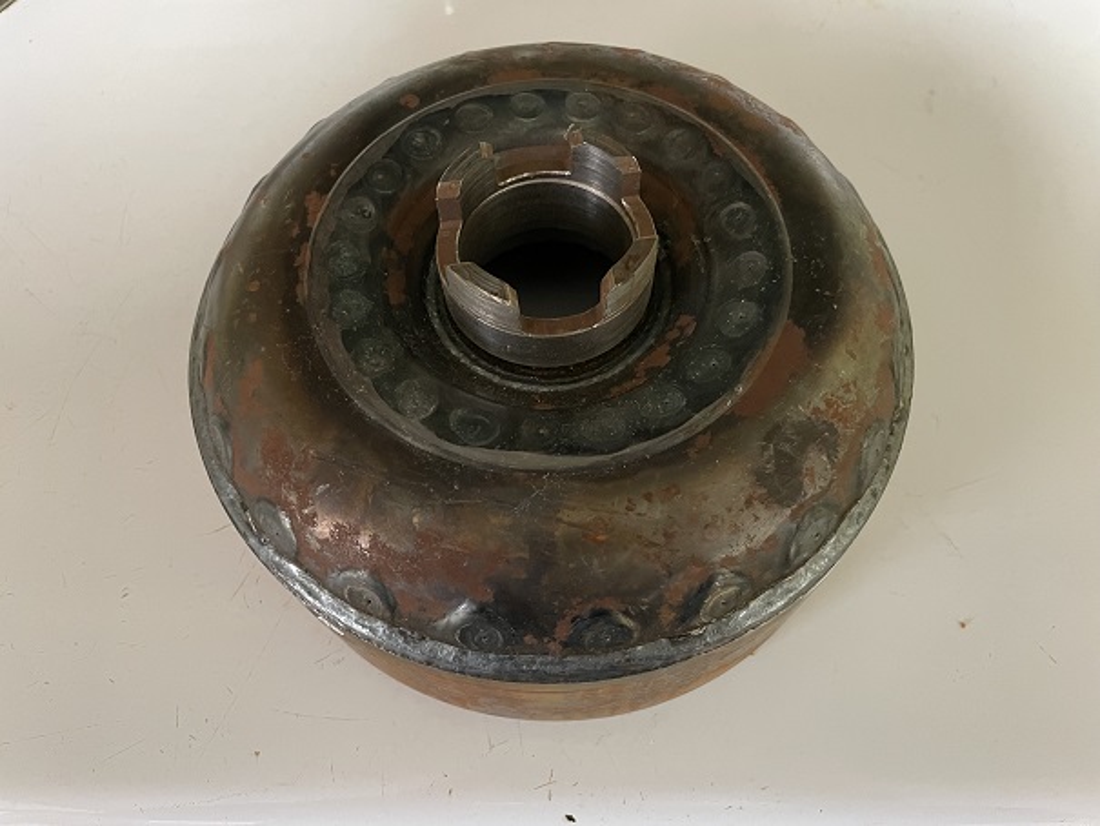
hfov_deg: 67.3
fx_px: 826
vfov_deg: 53.1
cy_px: 413
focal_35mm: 26
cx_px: 550
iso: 800
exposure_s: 1/30
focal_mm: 4.2
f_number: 1.6
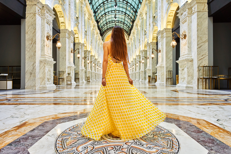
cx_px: 116
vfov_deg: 64.3
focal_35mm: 19
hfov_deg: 86.6
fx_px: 123
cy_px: 77
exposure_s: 1/100
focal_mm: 19.1
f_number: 2.8
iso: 320
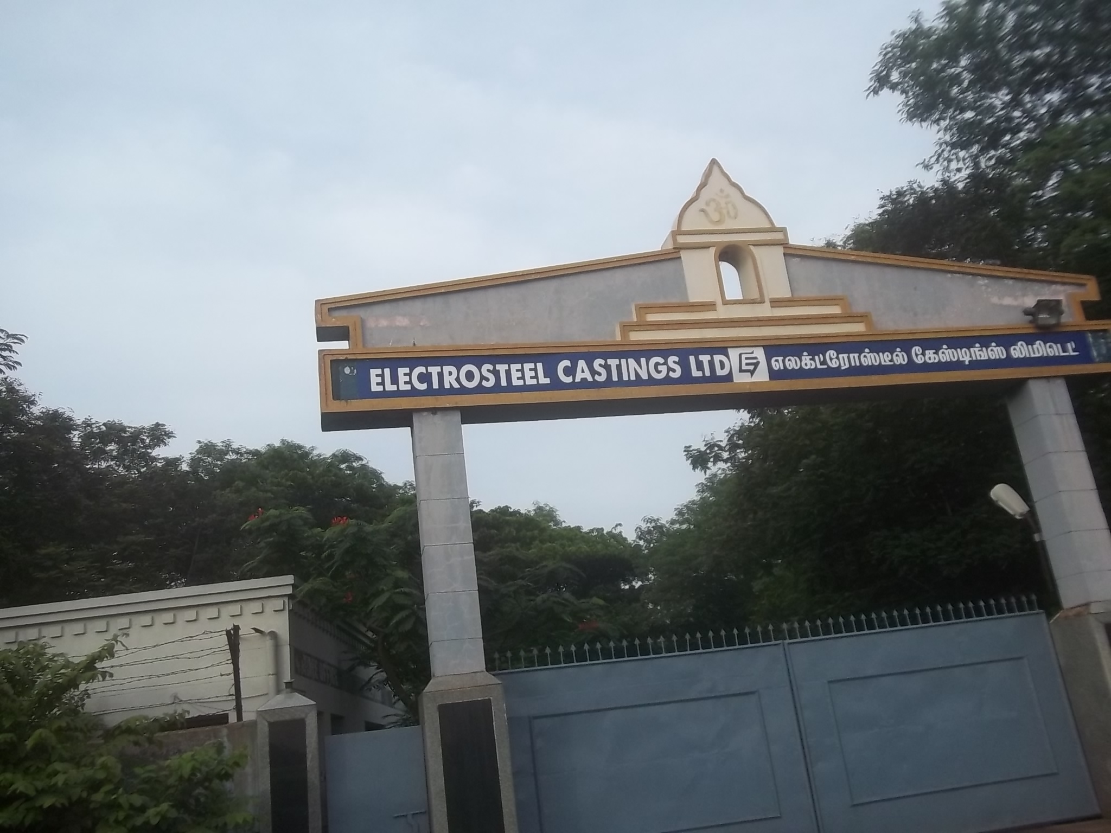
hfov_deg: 56.8
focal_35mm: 32
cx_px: 556
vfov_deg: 44.2
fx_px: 1027
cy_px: 416
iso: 80
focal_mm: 5.7
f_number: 2.9
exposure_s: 1/640
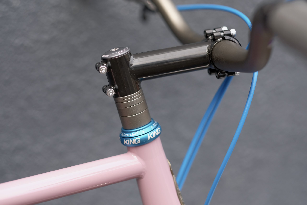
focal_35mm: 84
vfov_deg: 16.3
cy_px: 102
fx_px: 716
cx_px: 154
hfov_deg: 24.2
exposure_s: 1/1250
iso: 320
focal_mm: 56
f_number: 2
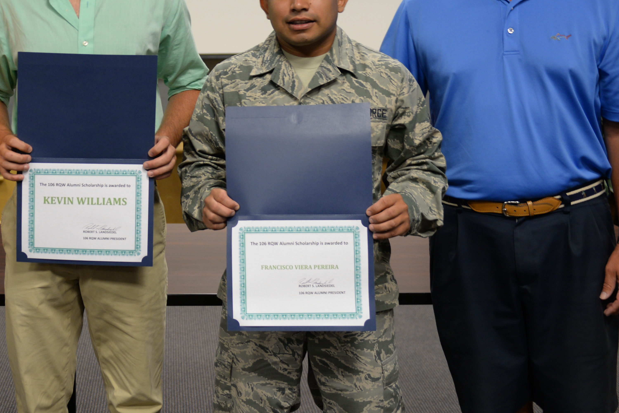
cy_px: 64
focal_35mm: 64
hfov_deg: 30.5
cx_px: 106
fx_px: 1101
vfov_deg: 20.9
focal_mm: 32
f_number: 2.8
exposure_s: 1/40
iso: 640
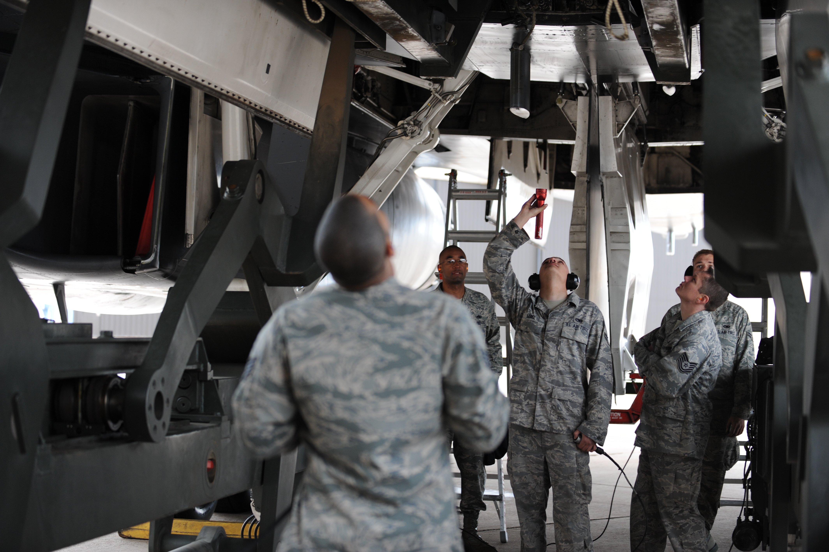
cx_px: 414
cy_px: 276
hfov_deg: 28.9
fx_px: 1611
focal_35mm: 70
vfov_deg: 19.4
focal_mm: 70
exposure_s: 1/160
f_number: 2.8
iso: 500
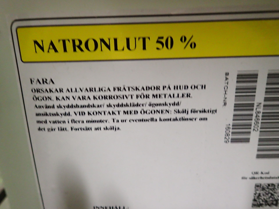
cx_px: 140
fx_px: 201
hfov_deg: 69.4
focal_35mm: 25
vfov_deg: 54.9
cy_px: 104
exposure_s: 1/30
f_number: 2
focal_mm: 4.5
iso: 400
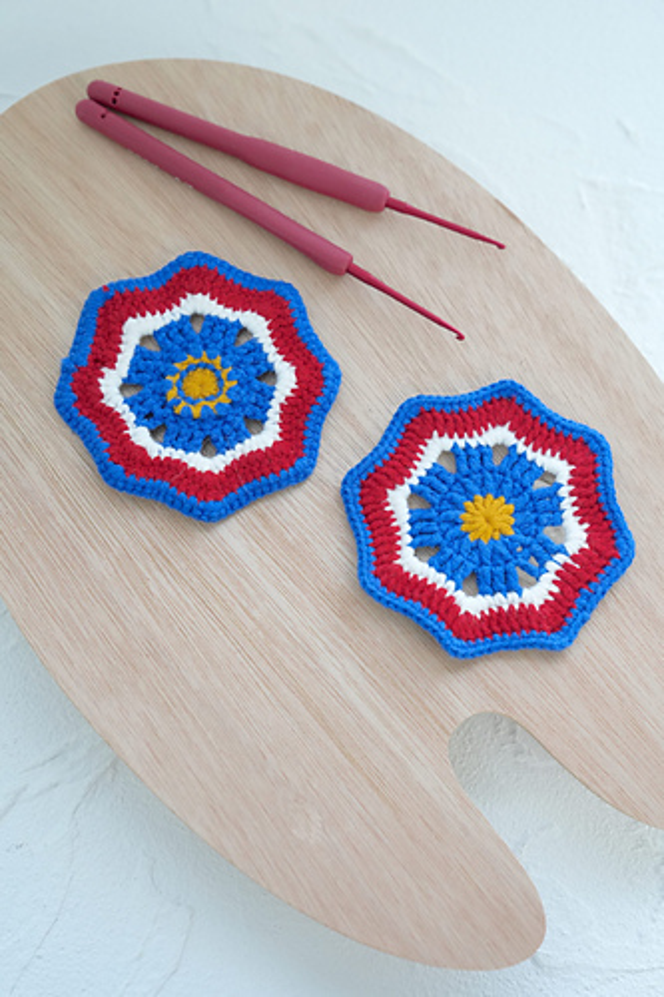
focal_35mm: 63
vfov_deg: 31.9
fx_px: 1744
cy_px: 498
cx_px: 332
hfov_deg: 21.6
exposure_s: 1/200
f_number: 4.5
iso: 3200
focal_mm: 63
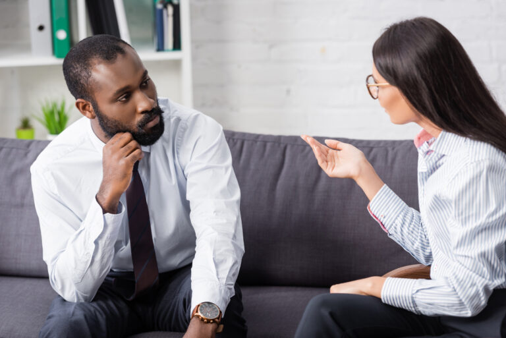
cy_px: 169
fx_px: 1758
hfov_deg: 16.4
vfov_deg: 11.0
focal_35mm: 125
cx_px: 253
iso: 160
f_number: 3.5
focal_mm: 125
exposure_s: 1/200
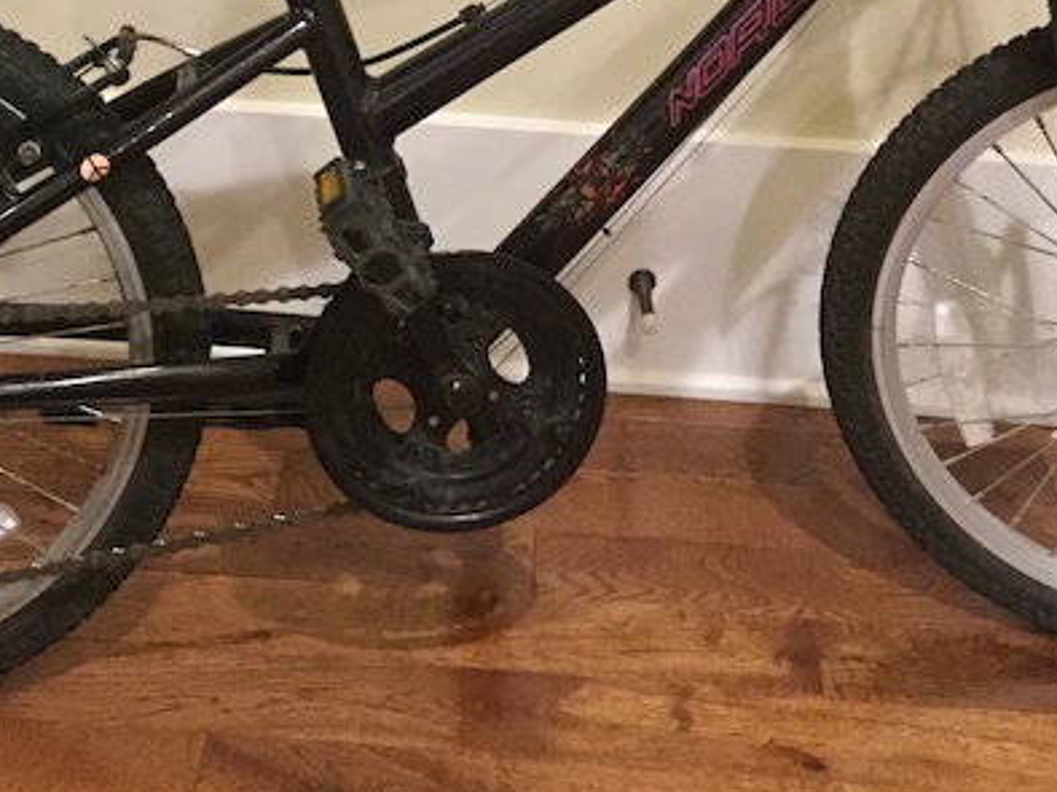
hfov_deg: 30.7
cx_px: 451
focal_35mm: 63
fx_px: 1923
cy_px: 107
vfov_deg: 22.8
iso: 250
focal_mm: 3.3
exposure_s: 1/15
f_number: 2.4
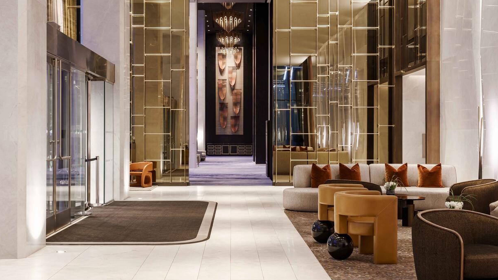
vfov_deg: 25.5
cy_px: 134
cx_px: 246
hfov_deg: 43.8
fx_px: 620
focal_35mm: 47
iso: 100
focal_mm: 43.9
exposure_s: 2
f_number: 8
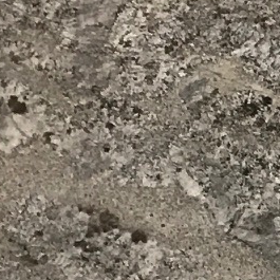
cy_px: -132
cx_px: 763
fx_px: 1720
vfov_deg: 9.1
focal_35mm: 188
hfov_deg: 8.2
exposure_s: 1/20
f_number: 1.8
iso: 40
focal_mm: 3.99
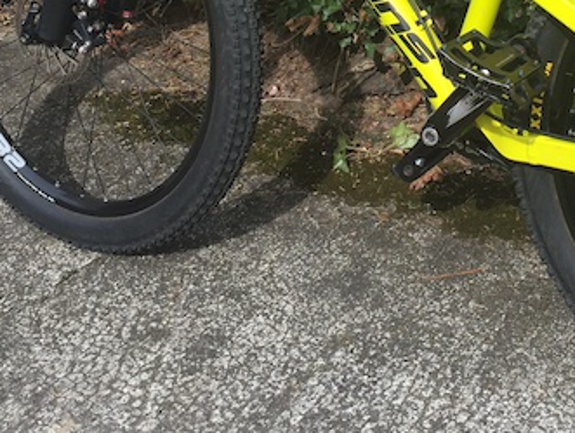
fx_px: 1164
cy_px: -42
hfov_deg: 27.1
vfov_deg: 20.1
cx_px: 483
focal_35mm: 70
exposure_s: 1/824
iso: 32
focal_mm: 4.15
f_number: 2.2
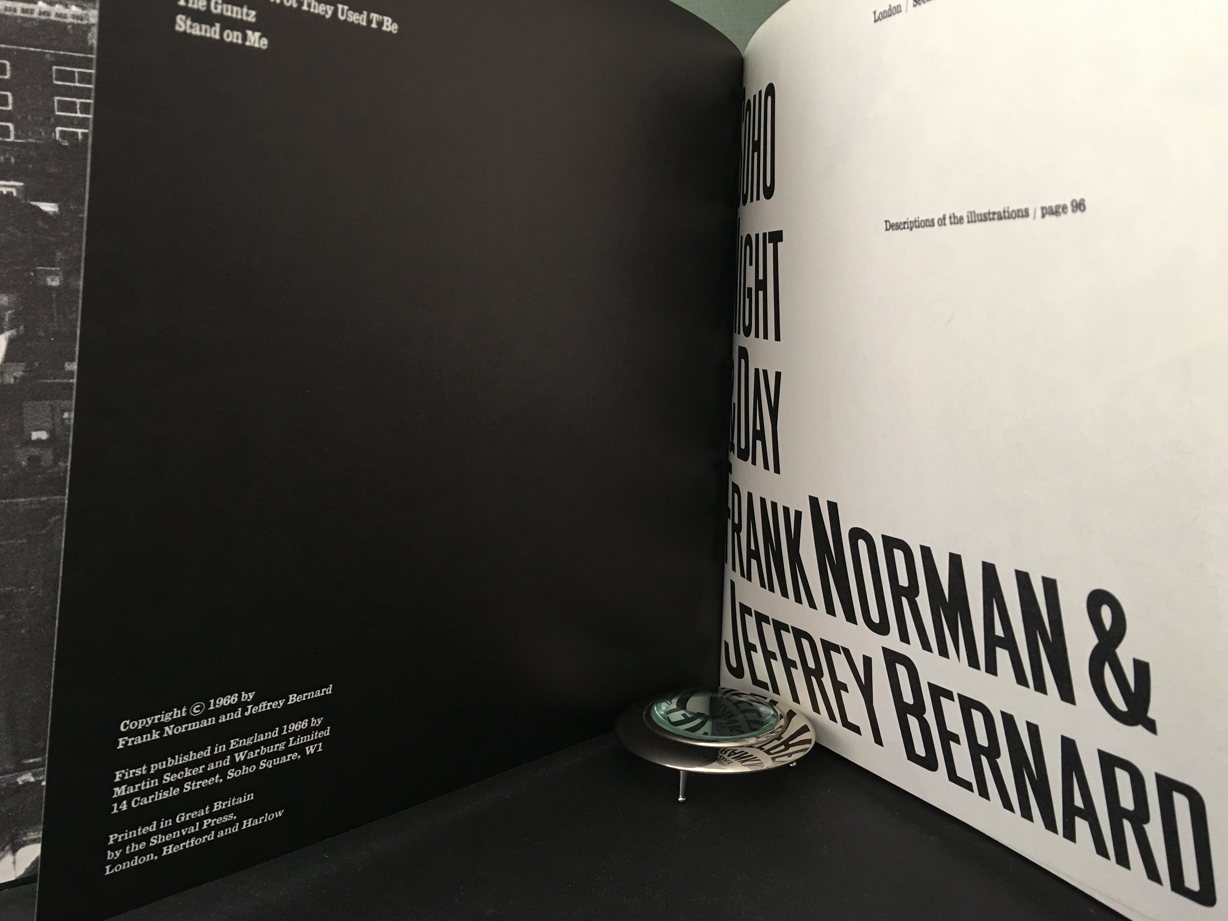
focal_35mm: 30
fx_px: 1064
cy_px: 461
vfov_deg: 46.8
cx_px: 623
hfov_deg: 60.0
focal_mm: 4.15
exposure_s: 1/17
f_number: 2.2
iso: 64
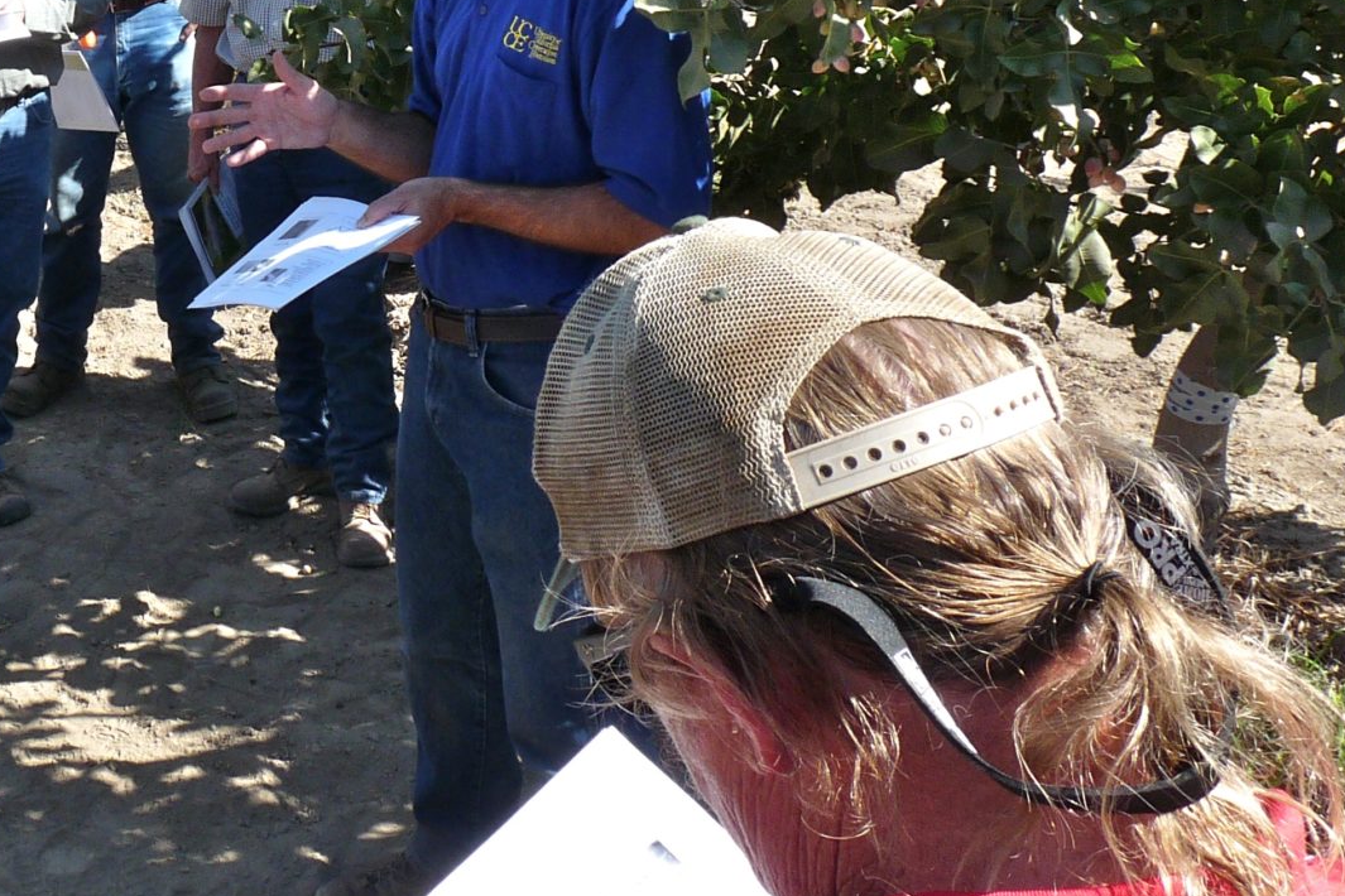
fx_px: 2017
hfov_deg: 34.2
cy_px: 95
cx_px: 66
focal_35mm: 54
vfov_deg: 24.4
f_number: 5.6
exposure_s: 1/250
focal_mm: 4.8
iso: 100
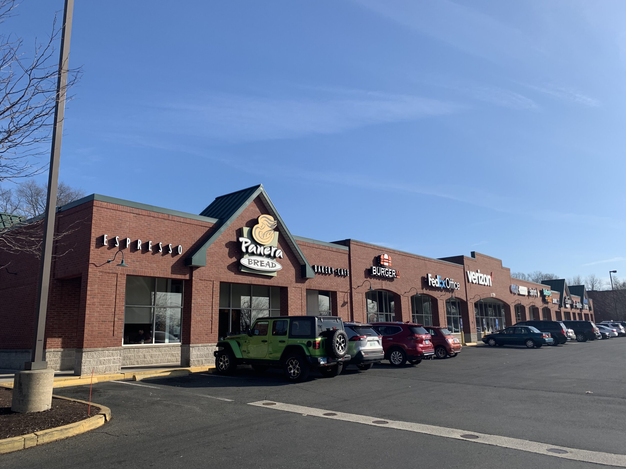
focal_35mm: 26
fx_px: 470
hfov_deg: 67.3
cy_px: 234
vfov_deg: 53.1
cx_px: 313
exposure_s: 1/2611
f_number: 1.8
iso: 25
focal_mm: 4.25
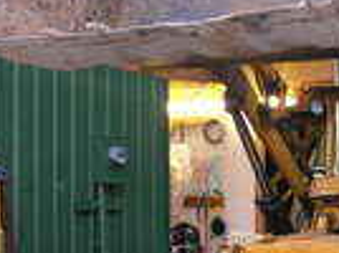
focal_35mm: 95
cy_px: 195
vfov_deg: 15.4
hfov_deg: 20.0
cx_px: 342
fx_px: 929
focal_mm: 5.6
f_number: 2.7
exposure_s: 1/60
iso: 400
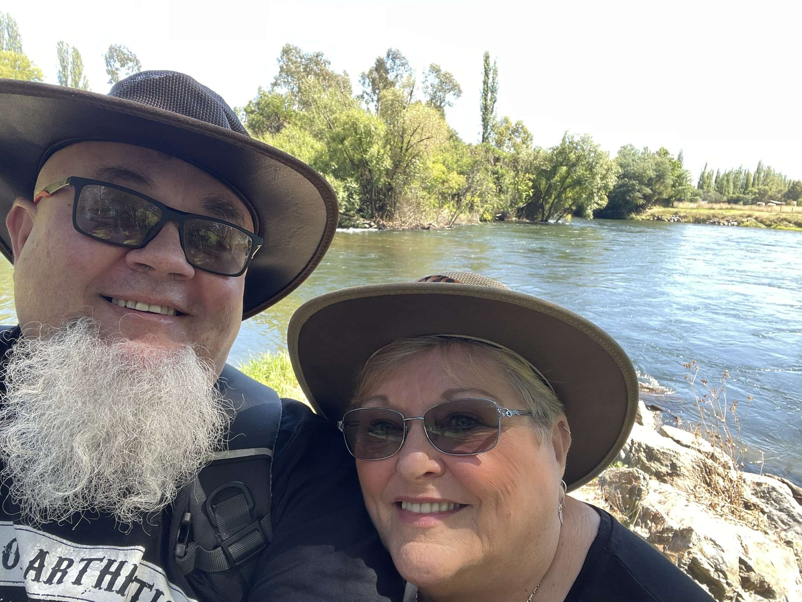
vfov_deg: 58.9
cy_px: 301
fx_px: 533
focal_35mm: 23
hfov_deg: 73.9
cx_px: 401
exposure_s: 1/121
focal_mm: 2.71
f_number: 2.2
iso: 64
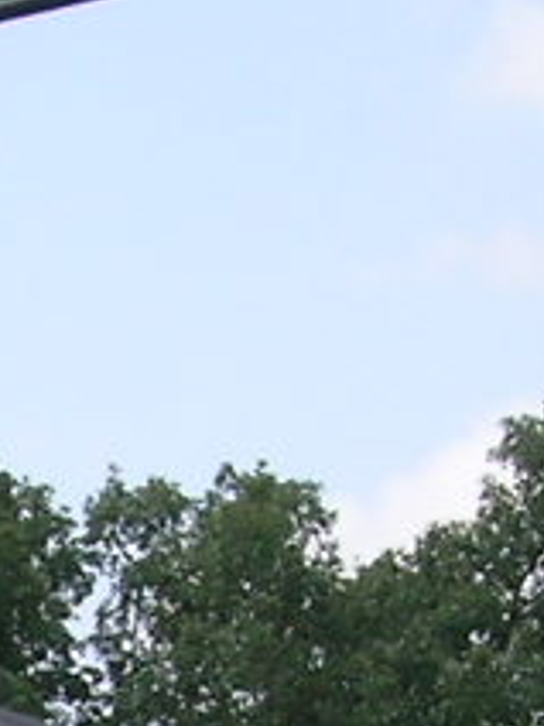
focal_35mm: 294
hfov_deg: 4.9
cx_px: -695
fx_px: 6160
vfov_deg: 6.5
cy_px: 1479
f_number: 6.2
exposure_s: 1/210
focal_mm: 8
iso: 50
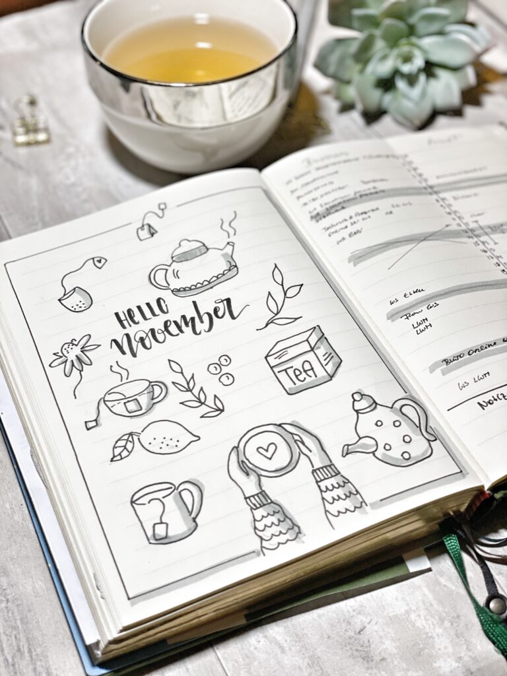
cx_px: 254
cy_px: 338
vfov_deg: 36.8
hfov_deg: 28.0
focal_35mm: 52
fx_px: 1015
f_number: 2
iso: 80
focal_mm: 6
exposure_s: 1/100
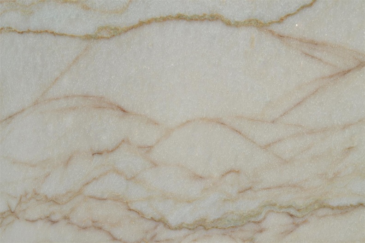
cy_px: 122
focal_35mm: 36
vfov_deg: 36.9
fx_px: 365
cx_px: 182
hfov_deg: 53.1
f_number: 10
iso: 200
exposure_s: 1/400
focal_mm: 24
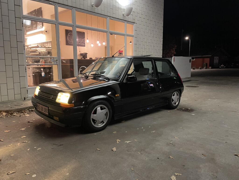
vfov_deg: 53.1
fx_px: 180
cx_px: 120
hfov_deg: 67.3
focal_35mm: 26
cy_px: 90
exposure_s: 1/25
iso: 500
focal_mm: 4.2
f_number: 1.6
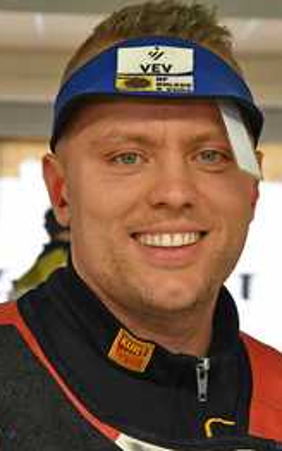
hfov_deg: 8.1
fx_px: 2002
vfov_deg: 12.8
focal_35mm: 163
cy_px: 227
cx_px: 141
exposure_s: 1/250
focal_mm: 70
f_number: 8
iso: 4000
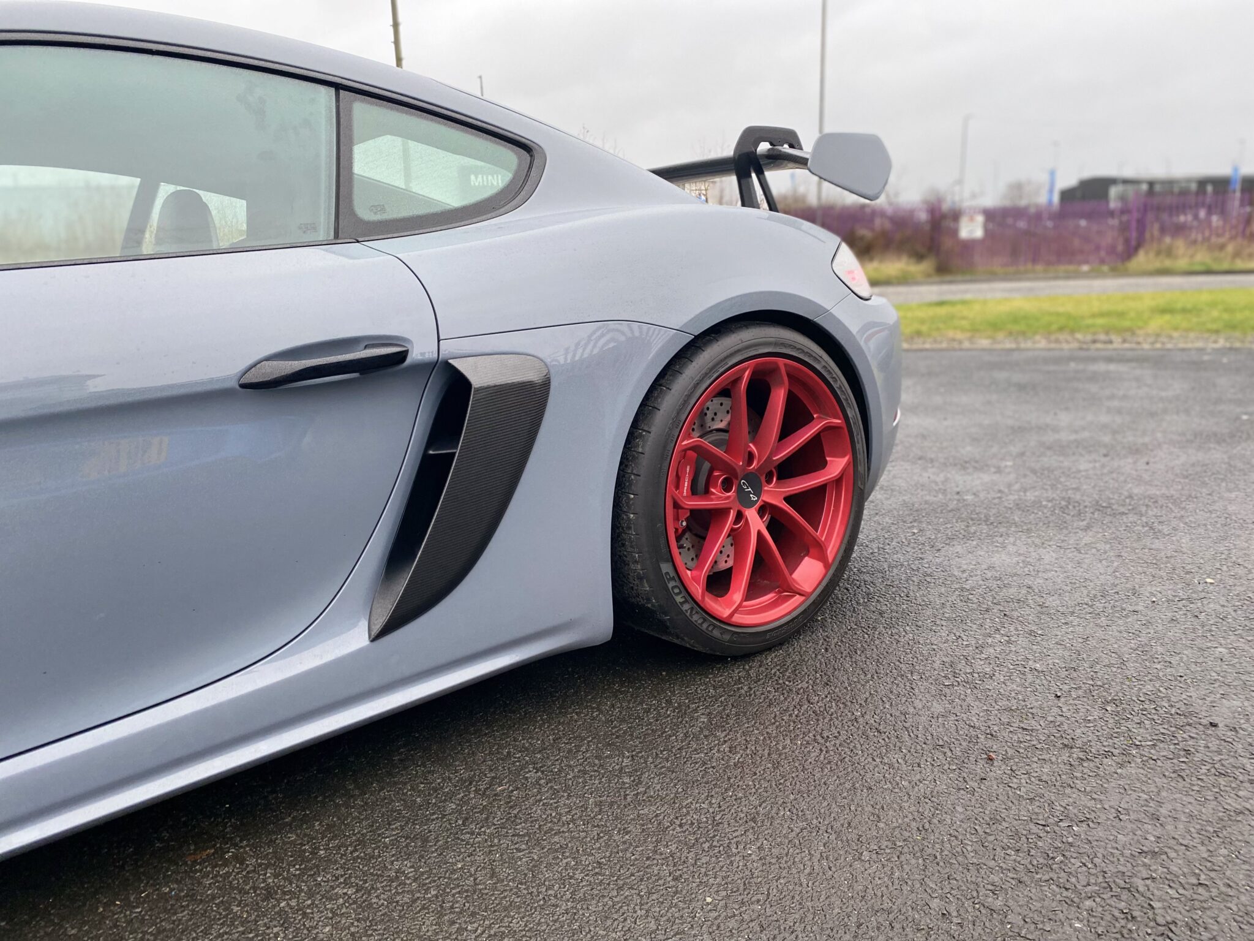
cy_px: 470
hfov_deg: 67.3
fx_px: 942
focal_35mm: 26
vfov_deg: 53.1
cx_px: 627
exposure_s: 1/105
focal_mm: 4.25
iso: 125
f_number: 1.8
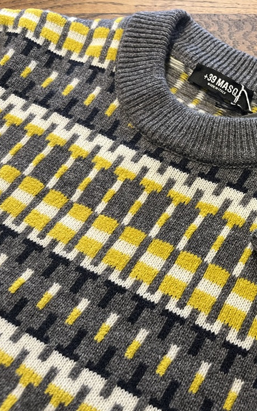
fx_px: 415
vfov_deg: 52.8
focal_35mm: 37
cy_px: 206
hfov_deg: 31.5
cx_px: 264
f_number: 1.6
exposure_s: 1/58
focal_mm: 5.1
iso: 160
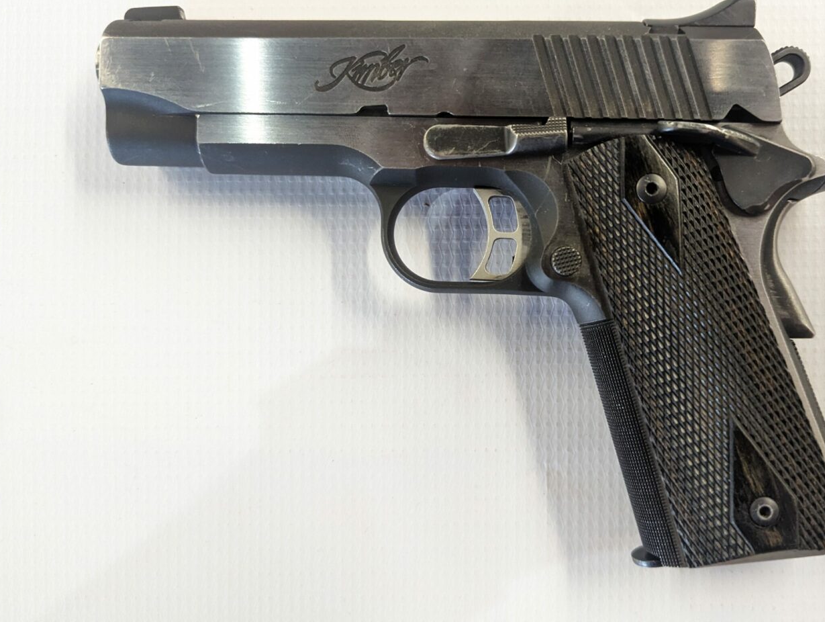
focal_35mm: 30
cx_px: 485
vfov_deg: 46.8
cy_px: 269
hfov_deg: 59.5
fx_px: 716
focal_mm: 6.81
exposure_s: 1/126
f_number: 1.85
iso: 1360
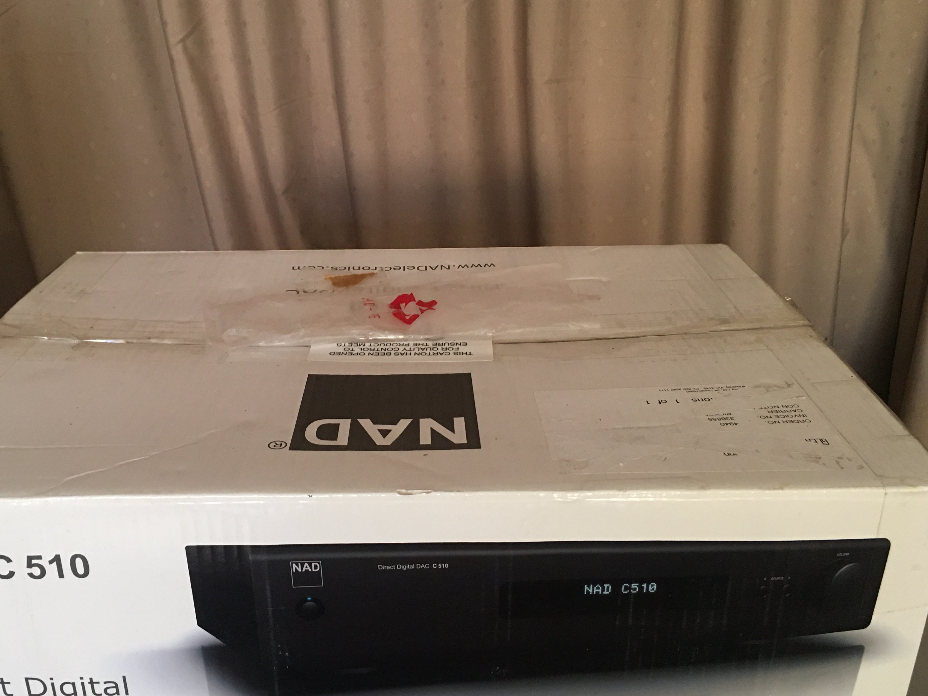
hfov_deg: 52.5
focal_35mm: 35
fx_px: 938
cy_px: 374
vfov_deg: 40.7
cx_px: 405
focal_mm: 4.15
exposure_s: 1/17
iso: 100
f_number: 2.2
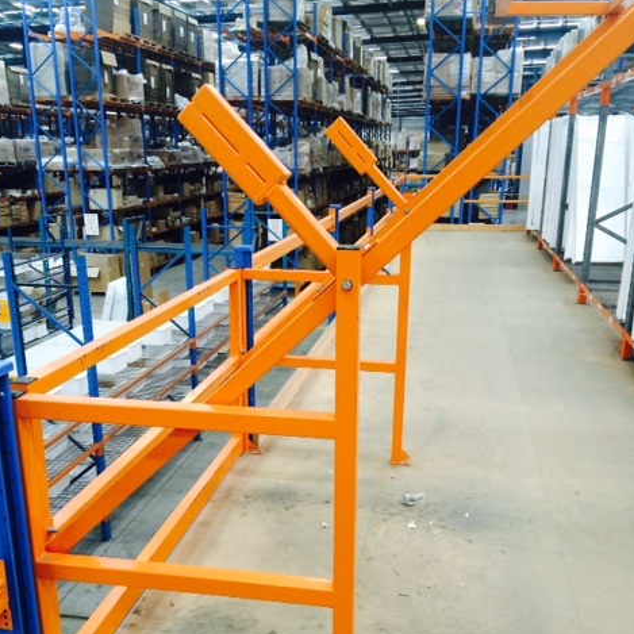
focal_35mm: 35
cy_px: 370
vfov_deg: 47.0
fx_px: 725
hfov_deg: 47.2
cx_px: 315
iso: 64
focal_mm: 4.15
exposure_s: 1/30
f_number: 2.2
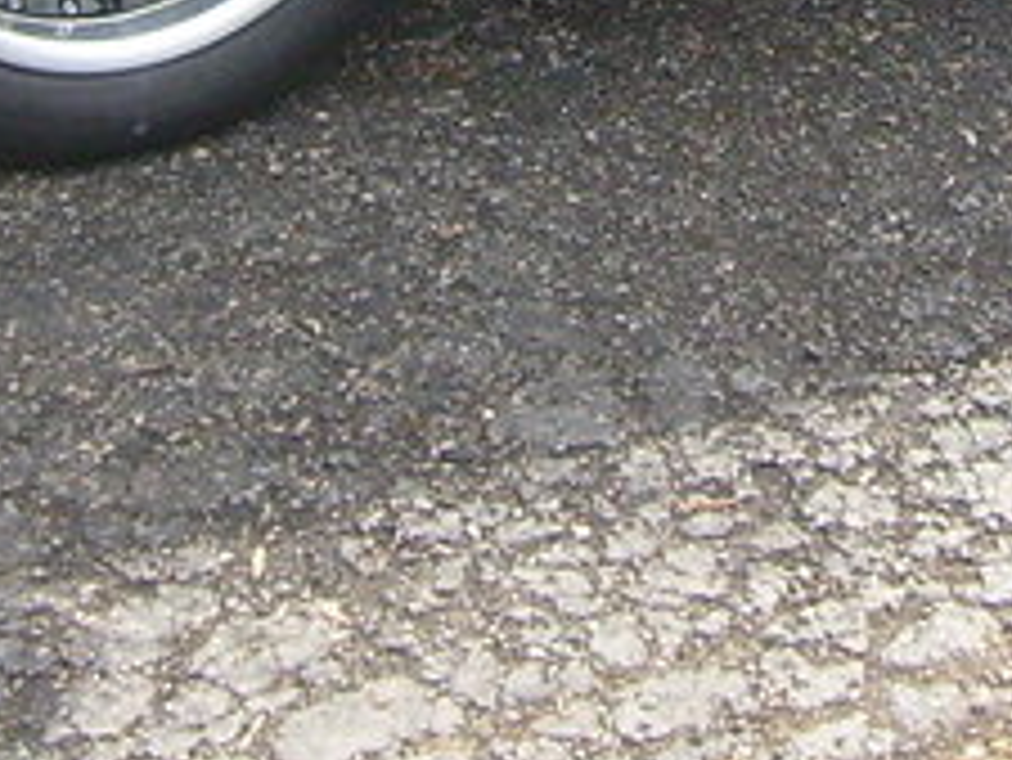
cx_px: 882
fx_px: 4651
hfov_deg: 12.3
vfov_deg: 8.9
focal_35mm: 159
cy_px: -711
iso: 80
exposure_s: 1/350
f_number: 2.8
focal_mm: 5.8
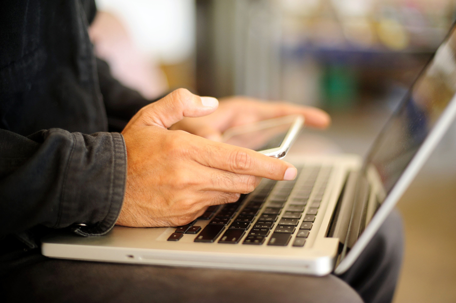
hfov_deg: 39.6
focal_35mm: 50
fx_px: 633
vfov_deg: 26.9
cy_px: 152
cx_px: 228
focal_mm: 50
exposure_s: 1/200
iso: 400
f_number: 1.4
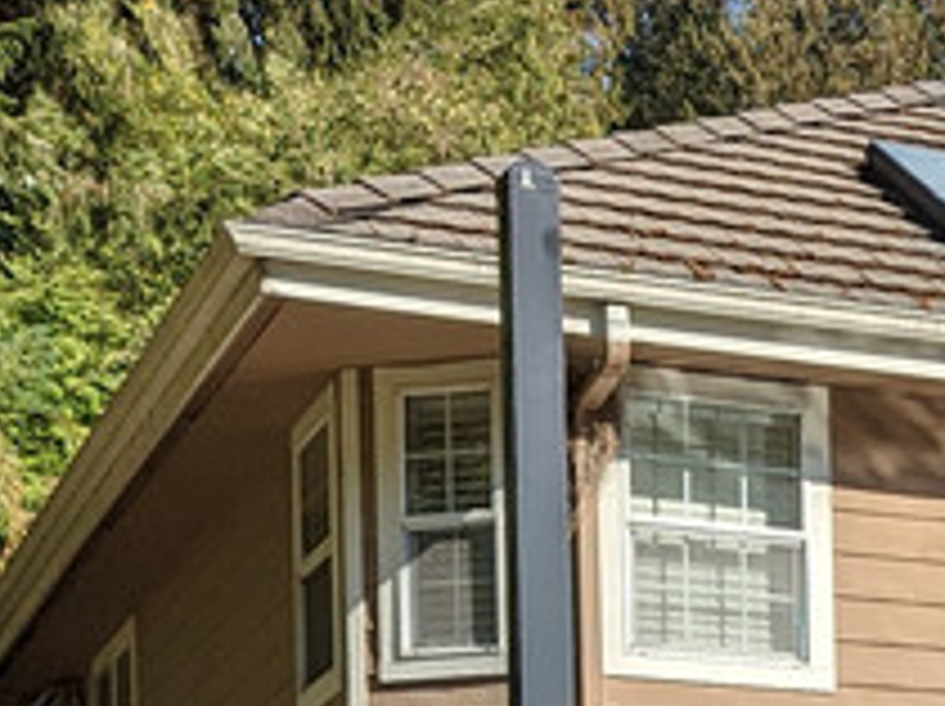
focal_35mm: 122
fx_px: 3327
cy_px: 1196
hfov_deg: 14.6
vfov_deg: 11.4
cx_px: 1586
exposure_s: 1/1984
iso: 39
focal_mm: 6.81
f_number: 1.85
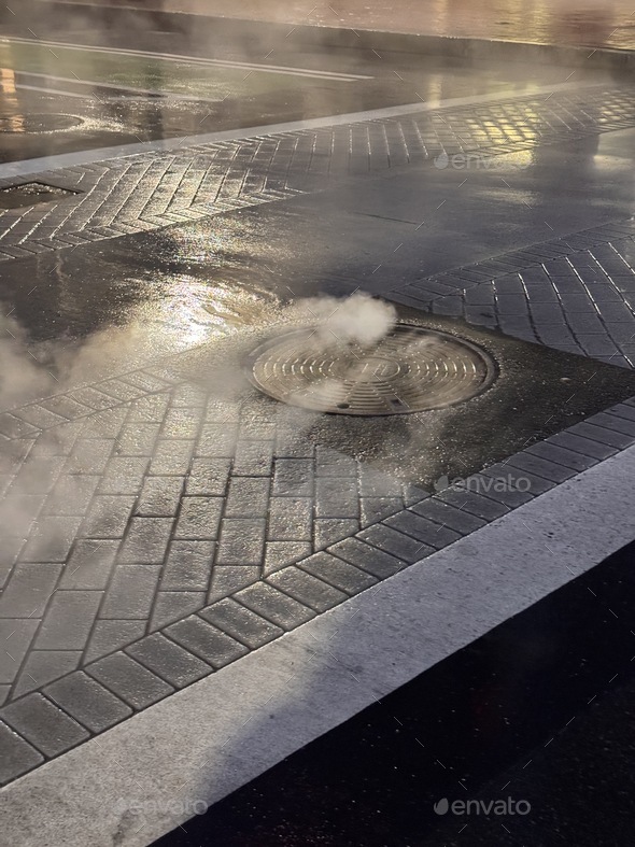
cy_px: 424
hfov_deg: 30.3
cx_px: 318
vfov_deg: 39.7
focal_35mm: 48
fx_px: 1174
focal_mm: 6.76
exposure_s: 1/36
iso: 500
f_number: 1.78
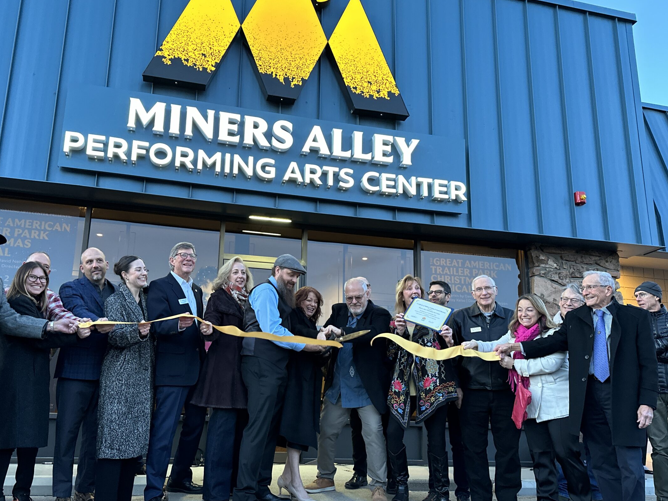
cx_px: 286
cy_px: 280
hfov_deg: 61.4
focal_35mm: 29
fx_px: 560
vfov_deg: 48.1
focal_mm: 6.86
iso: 400
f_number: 1.78
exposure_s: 1/60
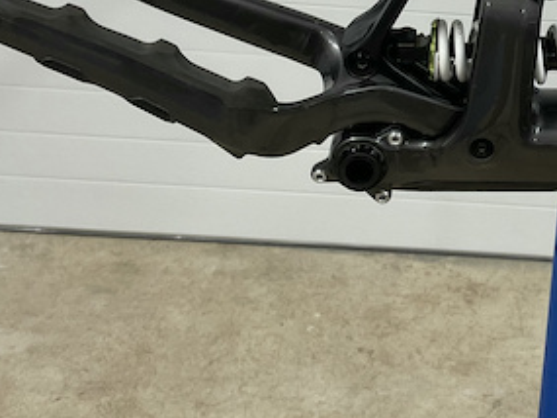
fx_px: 1175
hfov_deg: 25.4
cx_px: 549
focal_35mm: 73
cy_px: -86
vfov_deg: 19.0
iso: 80
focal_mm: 4.2
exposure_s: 1/60
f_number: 1.6
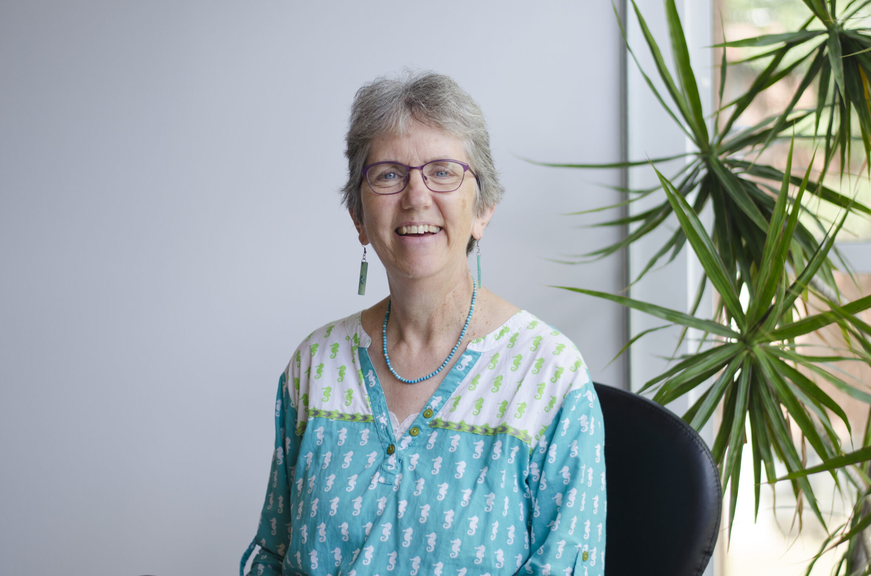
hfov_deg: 27.0
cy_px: 288
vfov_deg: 18.1
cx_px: 436
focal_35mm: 75
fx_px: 1811
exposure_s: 1/800
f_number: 1.8
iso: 200
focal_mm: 50
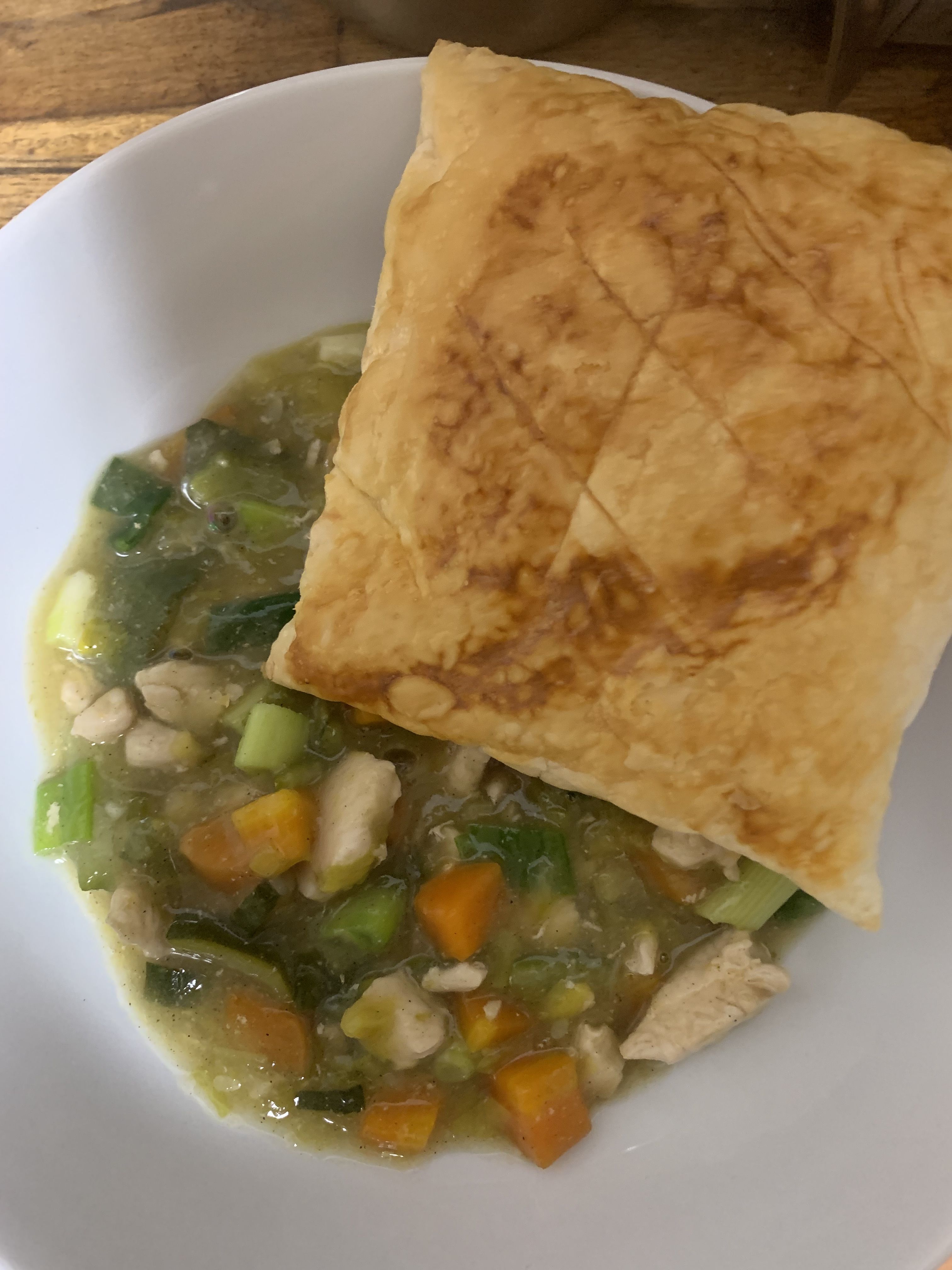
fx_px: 953
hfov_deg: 53.1
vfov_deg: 67.3
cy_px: 635
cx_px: 476
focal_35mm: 26
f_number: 1.8
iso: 500
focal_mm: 4.25
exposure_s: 1/25
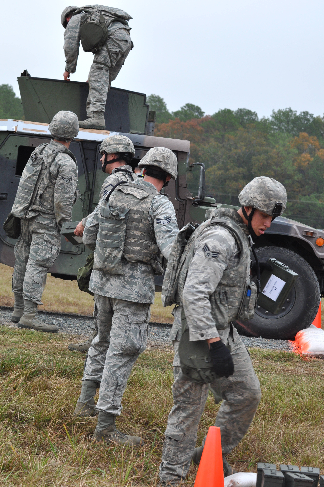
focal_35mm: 112
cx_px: 162
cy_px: 244
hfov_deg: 12.1
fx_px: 1523
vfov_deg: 18.2
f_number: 7.1
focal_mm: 75
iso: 400
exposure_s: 1/200
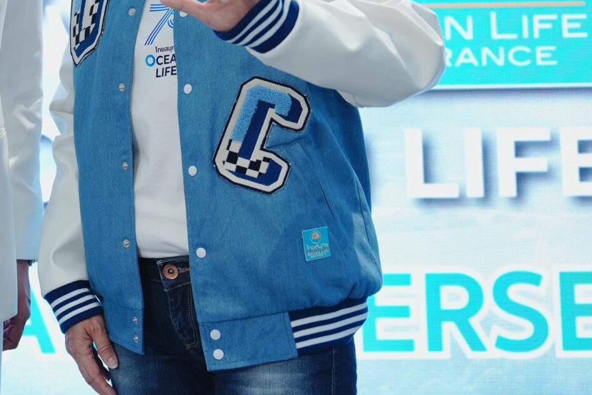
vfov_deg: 14.1
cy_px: -17
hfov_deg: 20.1
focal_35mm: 95
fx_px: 1562
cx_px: -127
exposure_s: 1/80
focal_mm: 35
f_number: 2.8
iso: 500
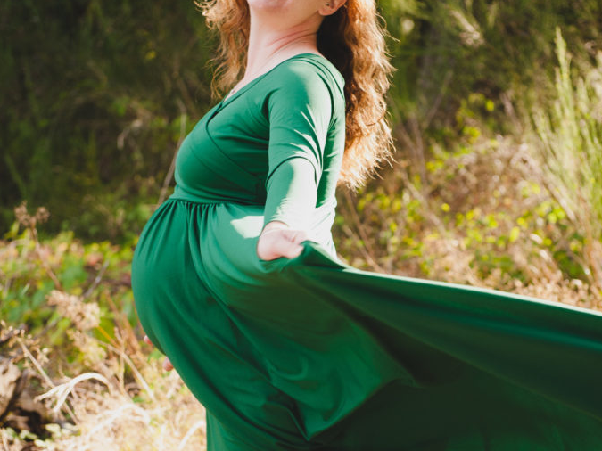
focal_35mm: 115
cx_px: 337
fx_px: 2000
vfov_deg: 12.9
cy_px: 302
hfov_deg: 17.1
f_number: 4
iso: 400
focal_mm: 70
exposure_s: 1/320
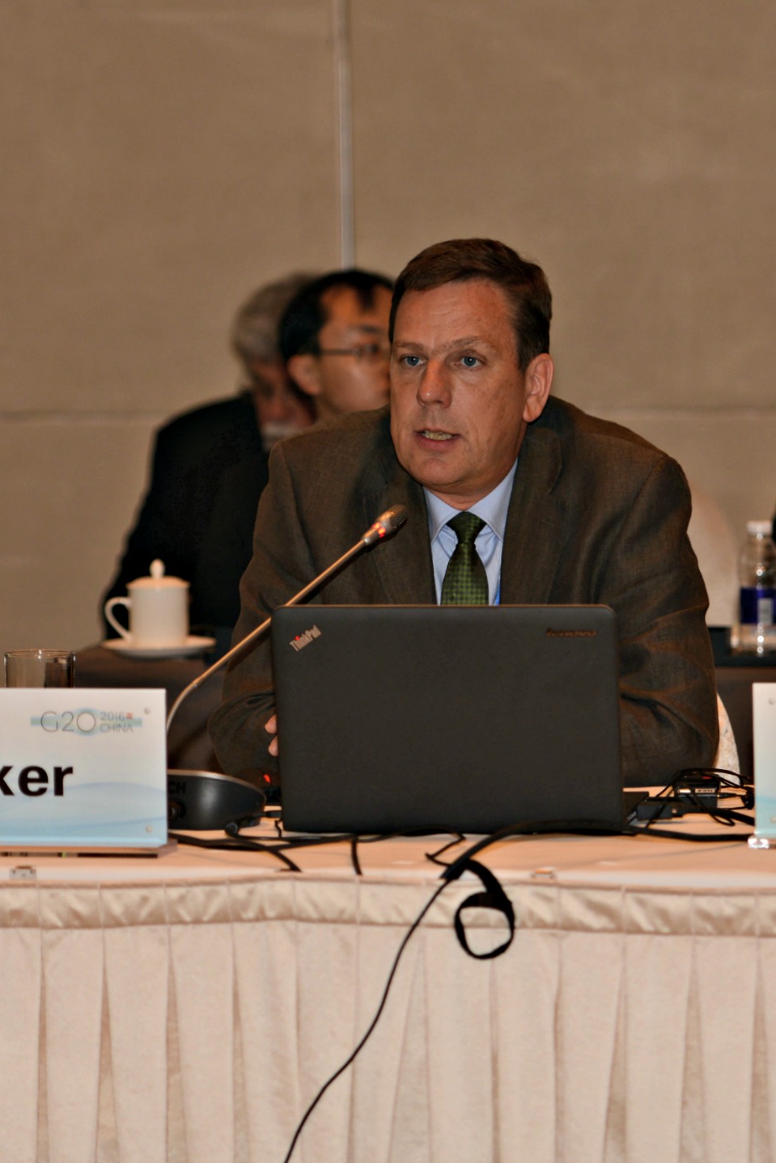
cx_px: 689
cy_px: 581
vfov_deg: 12.4
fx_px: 5366
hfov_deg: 8.2
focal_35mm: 166
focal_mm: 110
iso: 200
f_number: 2.8
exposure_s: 1/125
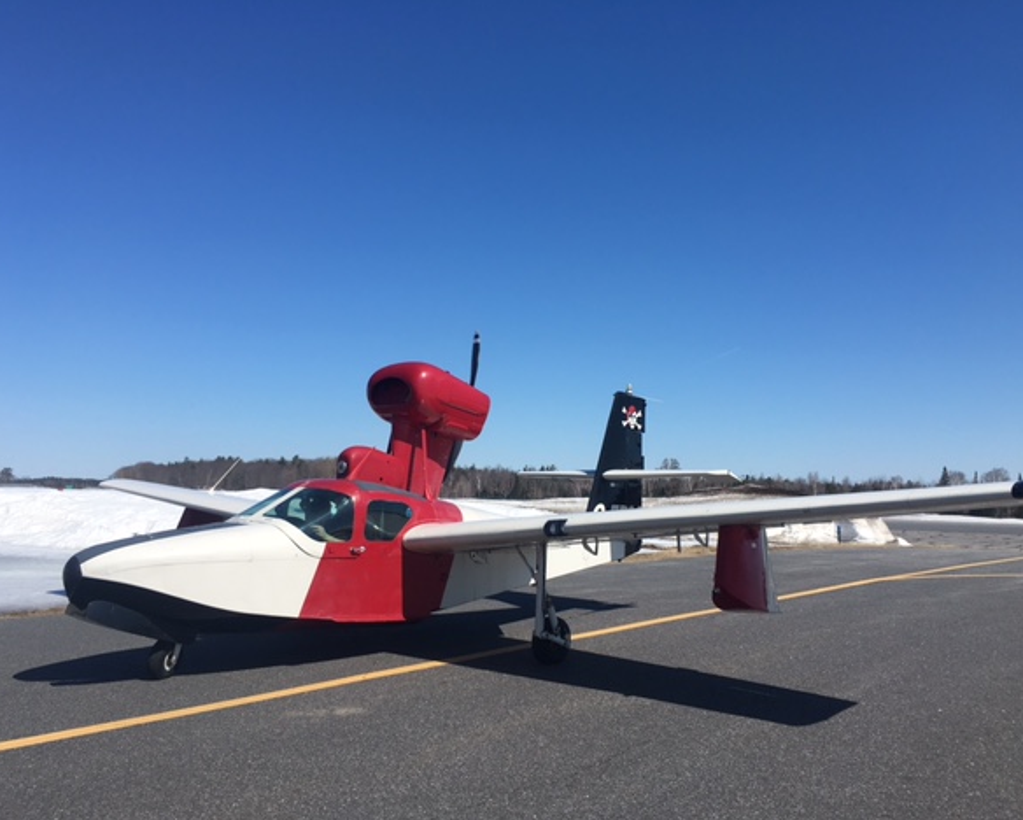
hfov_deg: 57.1
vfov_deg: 47.2
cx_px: 524
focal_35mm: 31
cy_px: 414
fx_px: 939
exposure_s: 1/2481
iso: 25
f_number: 2.2
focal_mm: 4.15
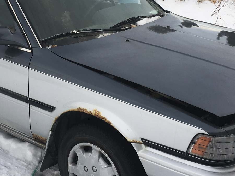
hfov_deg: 29.3
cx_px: 92
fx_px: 448
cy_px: 33
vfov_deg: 21.9
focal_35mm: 66
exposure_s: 1/125
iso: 25
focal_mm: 4.15
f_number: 2.2
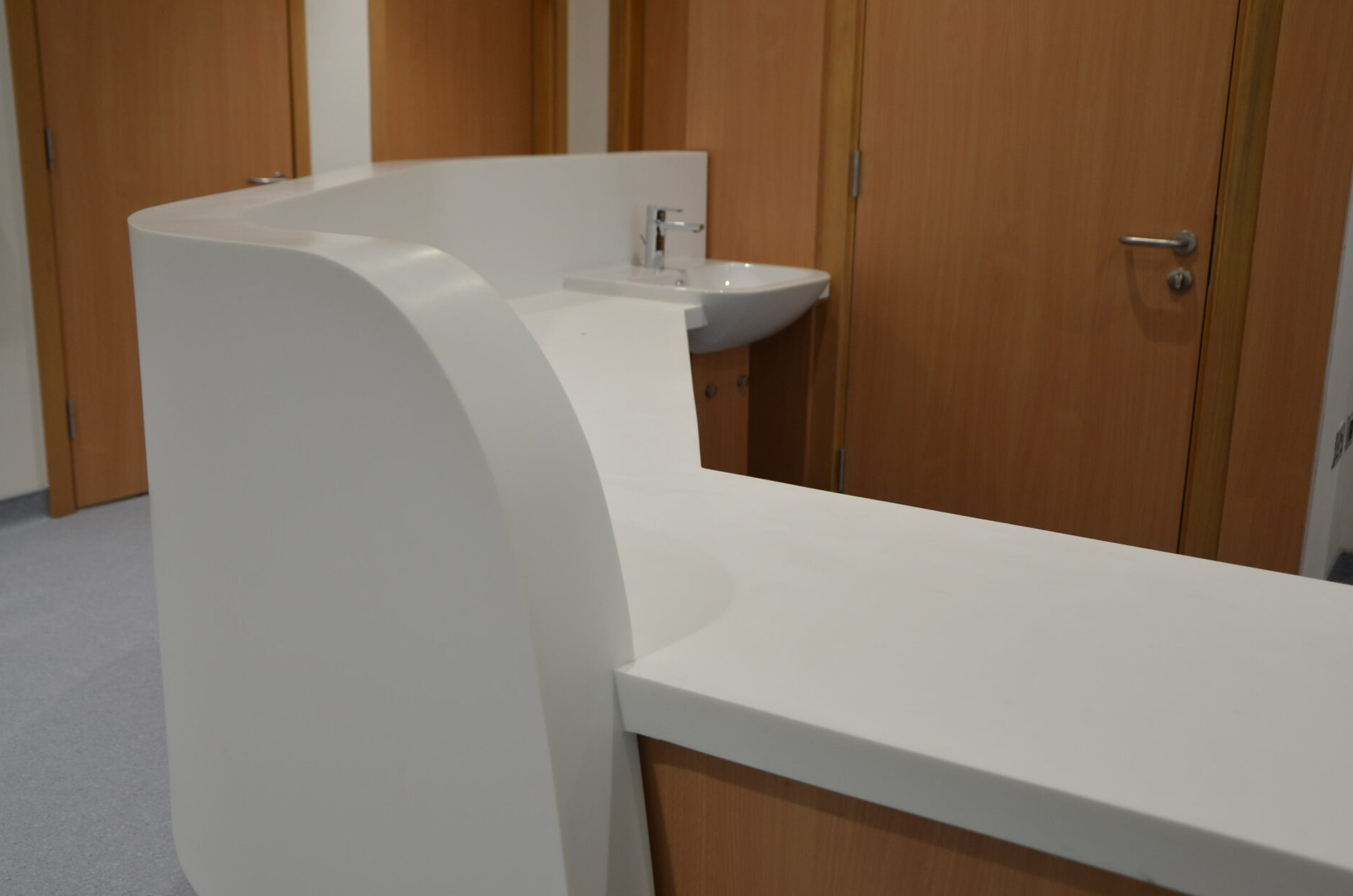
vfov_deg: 34.1
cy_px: 440
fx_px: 1463
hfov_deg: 49.6
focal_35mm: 39
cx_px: 666
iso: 320
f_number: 4
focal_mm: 24
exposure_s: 1/60
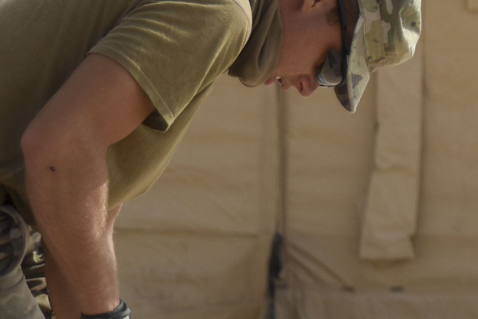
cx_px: 662
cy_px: 44
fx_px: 8048
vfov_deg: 2.3
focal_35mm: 606
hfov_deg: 3.4
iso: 160
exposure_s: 1/1600
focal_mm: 95
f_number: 5.6
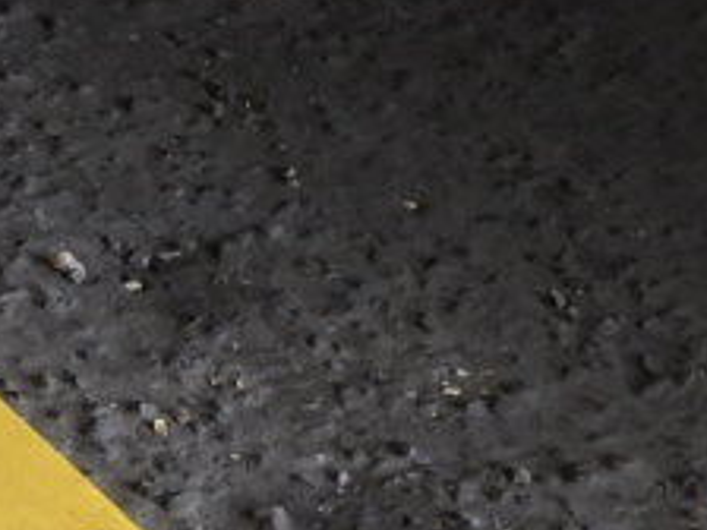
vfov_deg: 5.2
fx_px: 5841
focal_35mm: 286
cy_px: 763
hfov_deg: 6.6
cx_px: -1032
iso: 180
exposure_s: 1/30
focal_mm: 7.2
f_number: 3.8
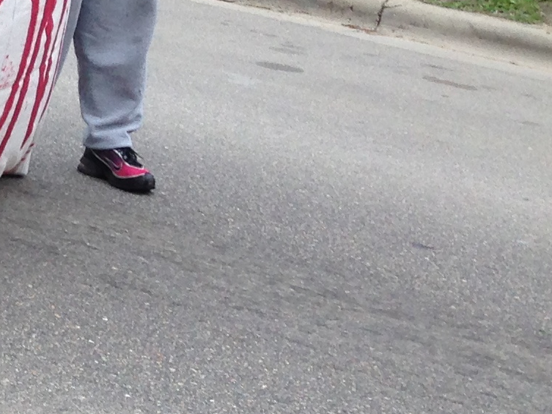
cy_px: -16
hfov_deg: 12.0
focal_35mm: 143
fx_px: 2281
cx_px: -625
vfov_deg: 10.3
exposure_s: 1/347
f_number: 2.4
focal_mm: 4.12
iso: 50
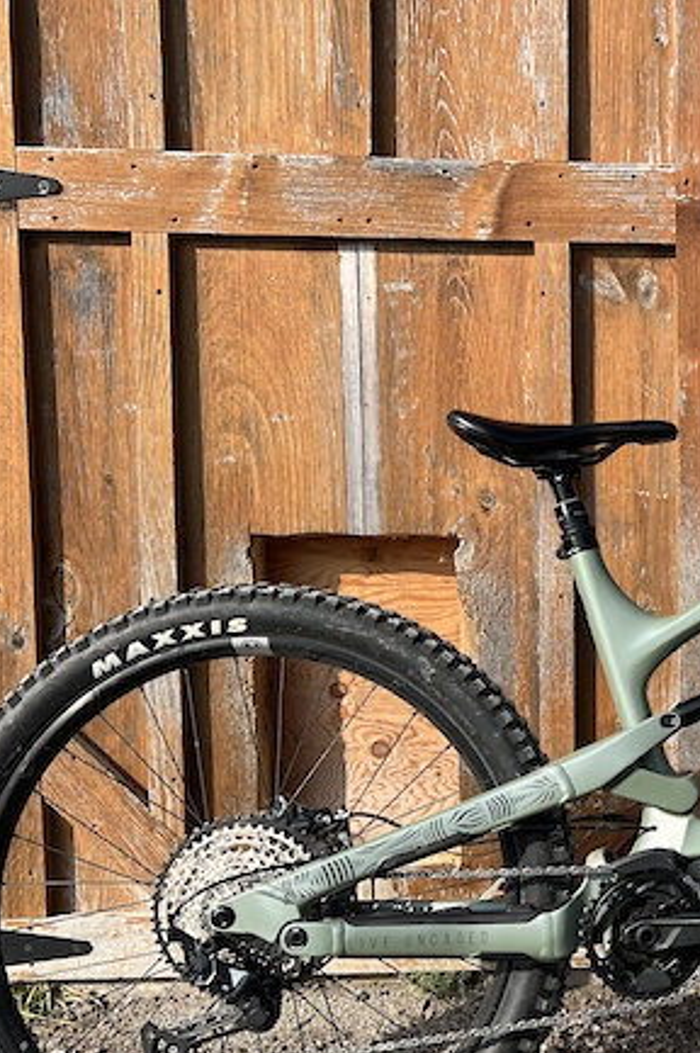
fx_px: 1461
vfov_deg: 39.5
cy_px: 610
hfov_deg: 24.7
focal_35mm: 50
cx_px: 807
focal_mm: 5.7
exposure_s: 1/2457
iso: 50
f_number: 1.5
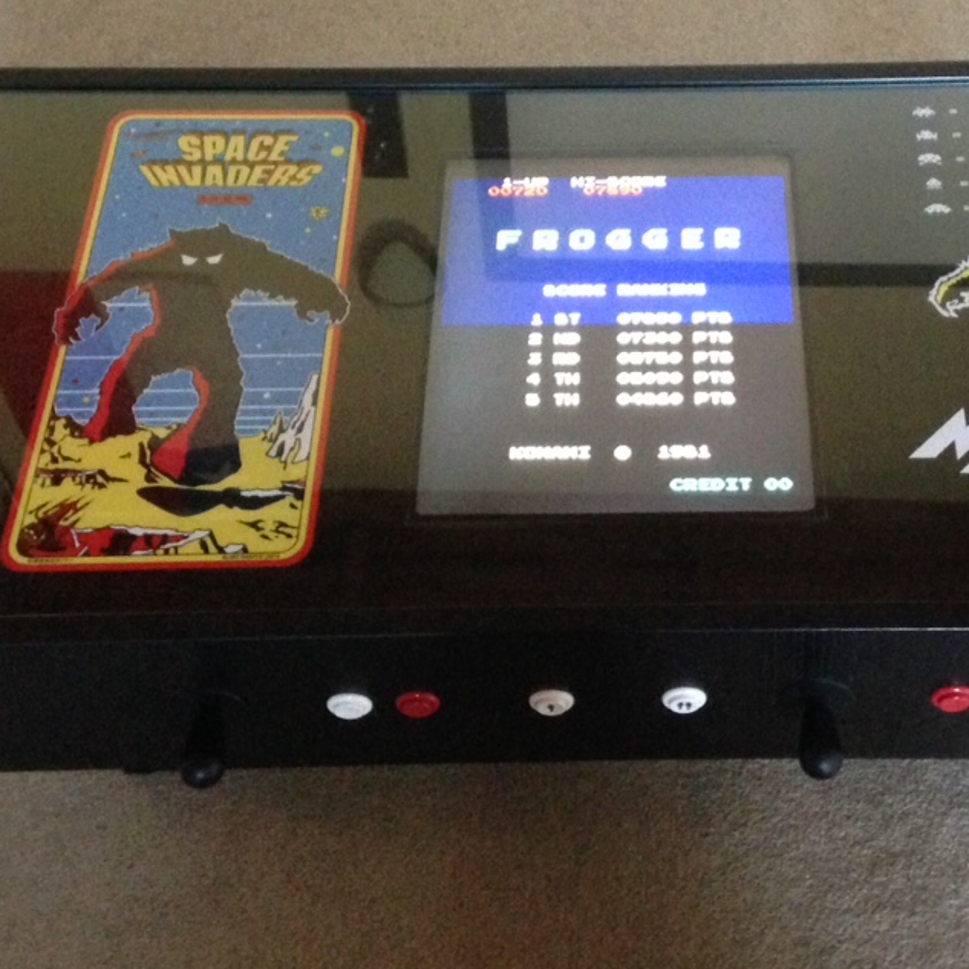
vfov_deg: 28.9
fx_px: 1869
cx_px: 655
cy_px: 355
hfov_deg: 28.9
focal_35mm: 59
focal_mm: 4.12
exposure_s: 1/15
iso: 800
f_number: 2.4
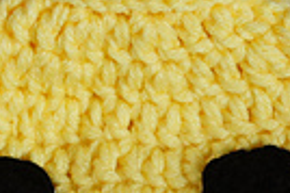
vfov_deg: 6.9
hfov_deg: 10.5
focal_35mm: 196
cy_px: 224
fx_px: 1576
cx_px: 151
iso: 1600
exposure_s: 1/250
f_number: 4
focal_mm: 35
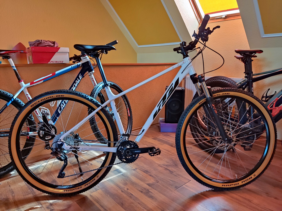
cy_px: 106
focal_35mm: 25
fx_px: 204
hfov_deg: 69.4
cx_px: 141
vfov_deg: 54.9
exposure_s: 1/30
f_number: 1.79
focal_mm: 4.71
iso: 457
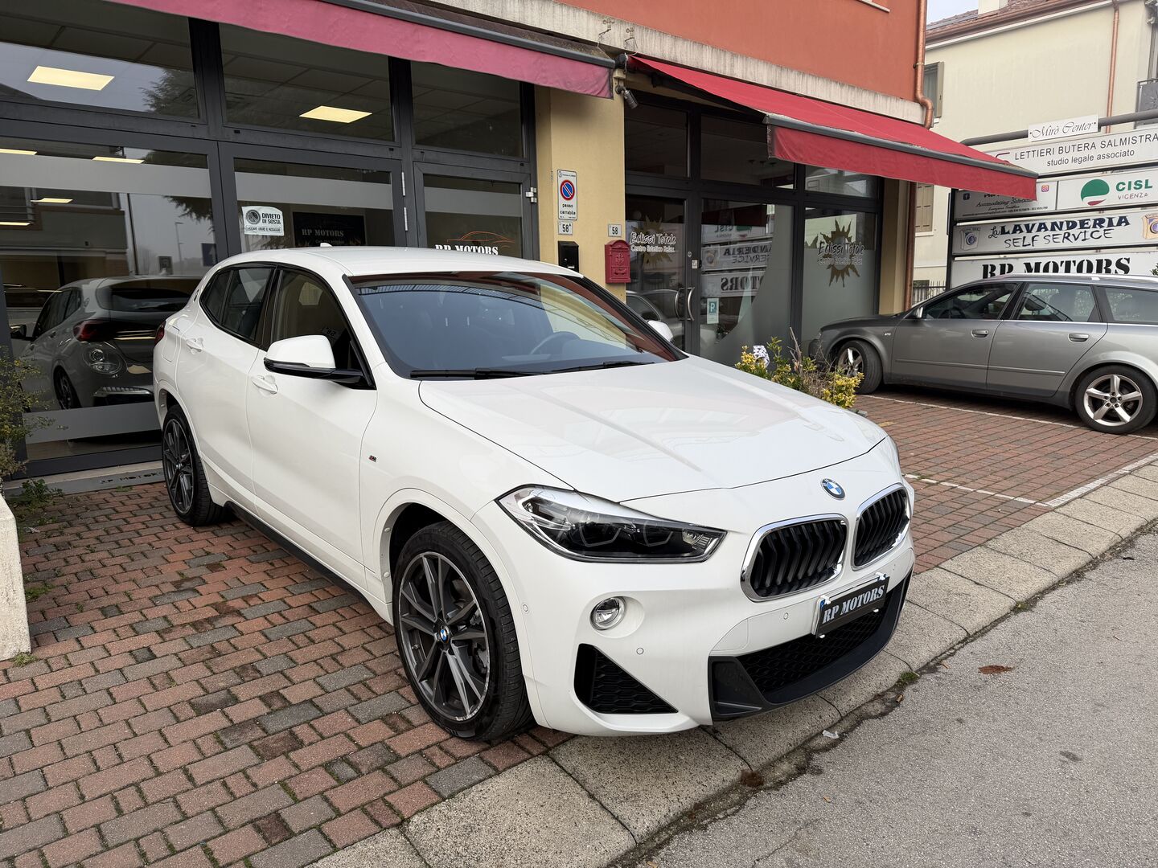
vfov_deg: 56.8
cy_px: 434
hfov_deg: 71.6
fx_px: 803
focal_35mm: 24
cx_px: 579
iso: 80
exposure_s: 1/1464
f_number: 1.78
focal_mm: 6.76
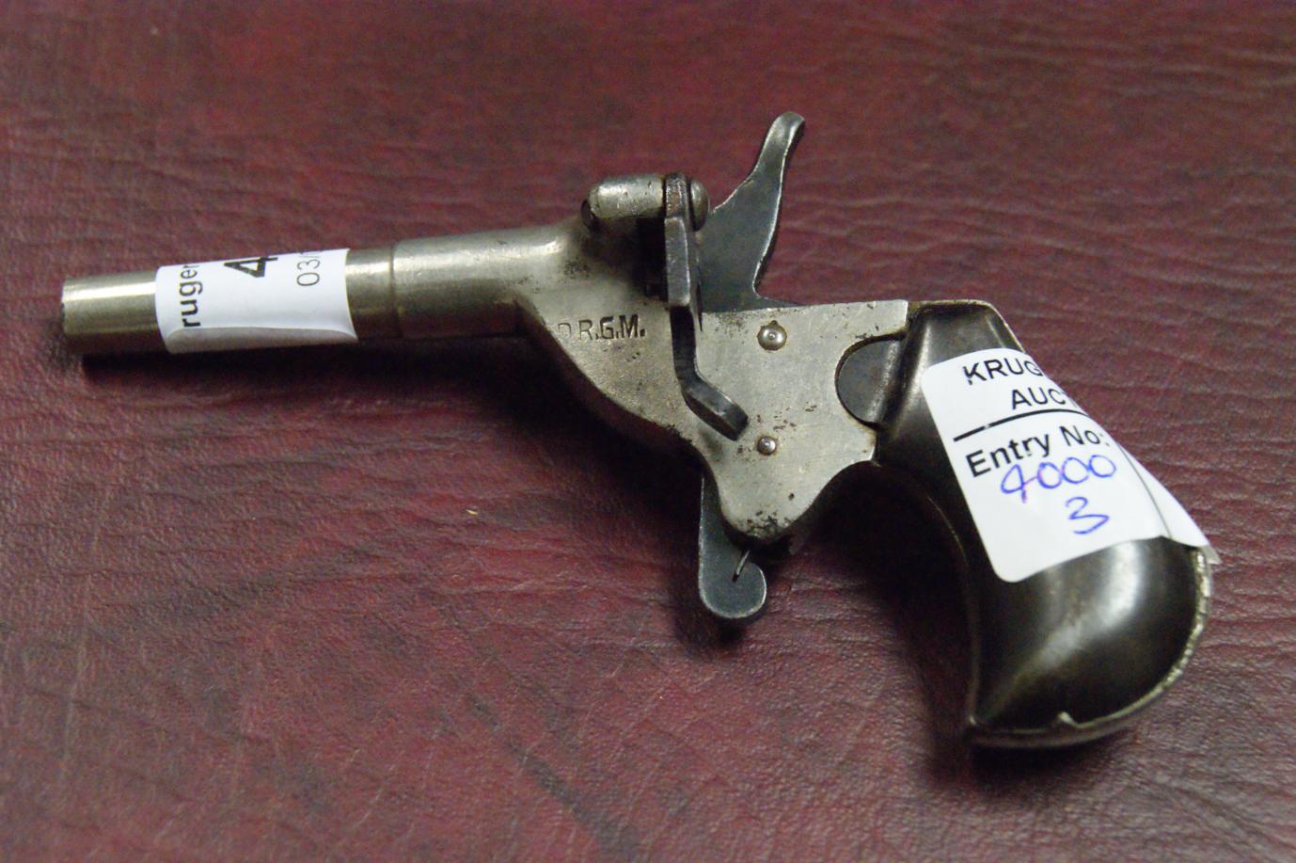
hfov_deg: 29.9
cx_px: 648
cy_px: 432
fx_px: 2428
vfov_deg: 20.1
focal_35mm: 68
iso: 3200
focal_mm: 45
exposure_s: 1/100
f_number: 9
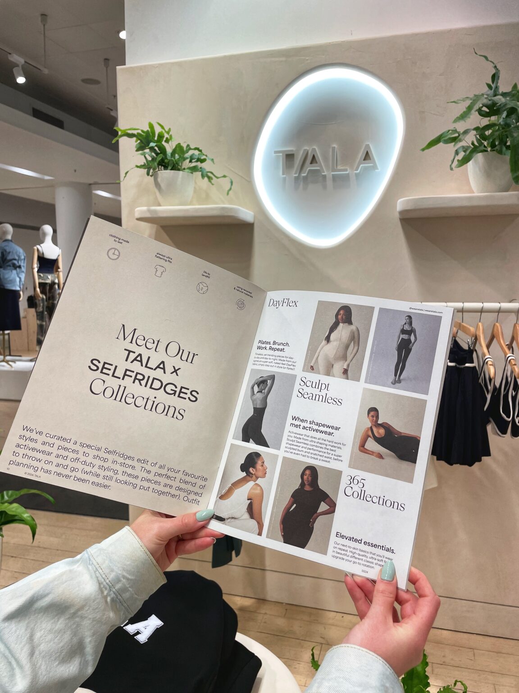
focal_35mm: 26
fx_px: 520
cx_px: 260
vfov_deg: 67.3
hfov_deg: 53.1
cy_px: 346
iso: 40
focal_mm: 4.2
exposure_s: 1/100
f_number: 1.6
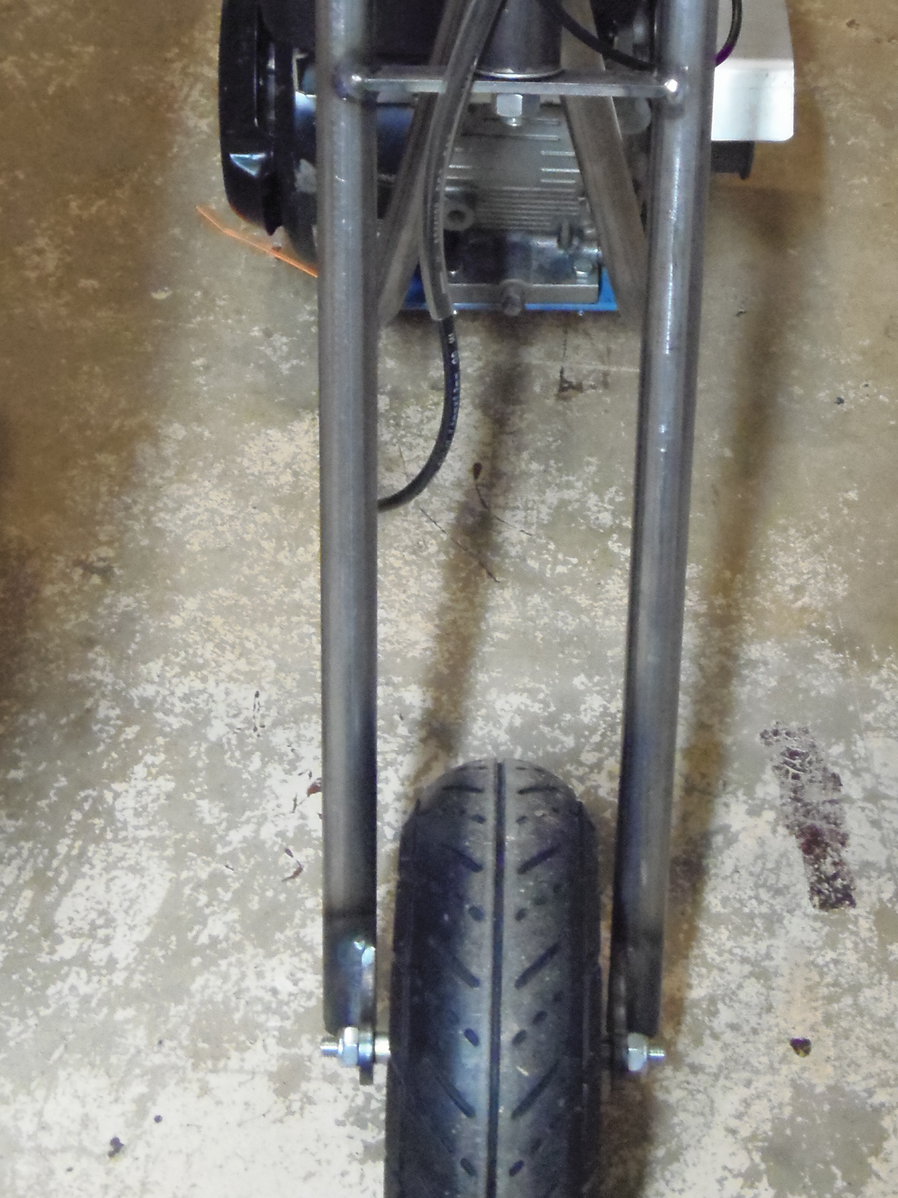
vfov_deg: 30.2
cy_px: 287
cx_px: 528
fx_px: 2179
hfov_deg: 23.3
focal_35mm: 63
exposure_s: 1/15
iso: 800
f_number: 3.4
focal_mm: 6.5
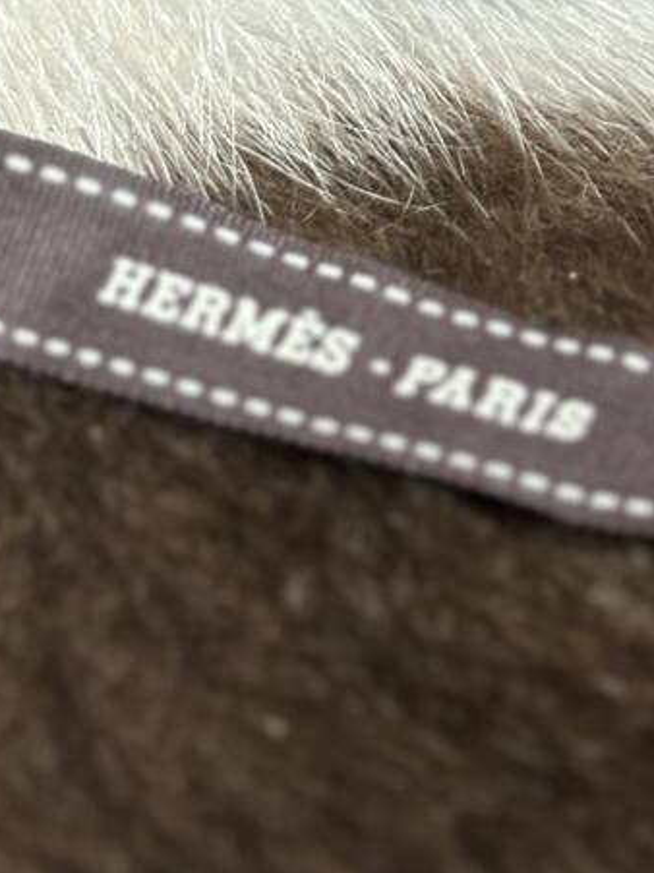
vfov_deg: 10.8
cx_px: 1027
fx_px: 4461
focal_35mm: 177
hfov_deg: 8.2
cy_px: -406
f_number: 1.6
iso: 50
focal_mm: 5.96
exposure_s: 1/97
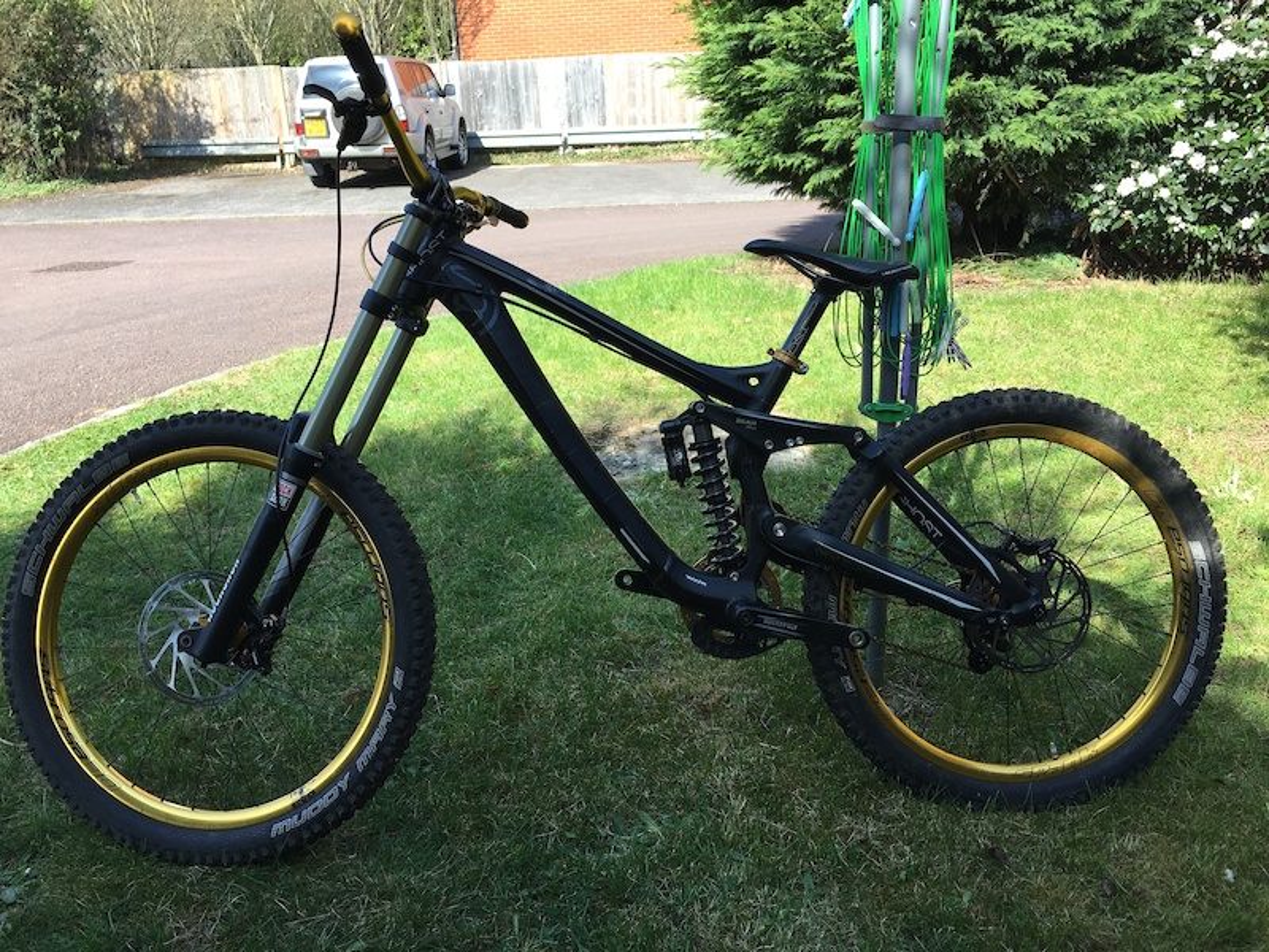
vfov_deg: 48.2
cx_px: 634
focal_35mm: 29
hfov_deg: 61.7
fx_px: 1063
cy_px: 476
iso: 25
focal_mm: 4.15
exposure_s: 1/382
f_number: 2.2
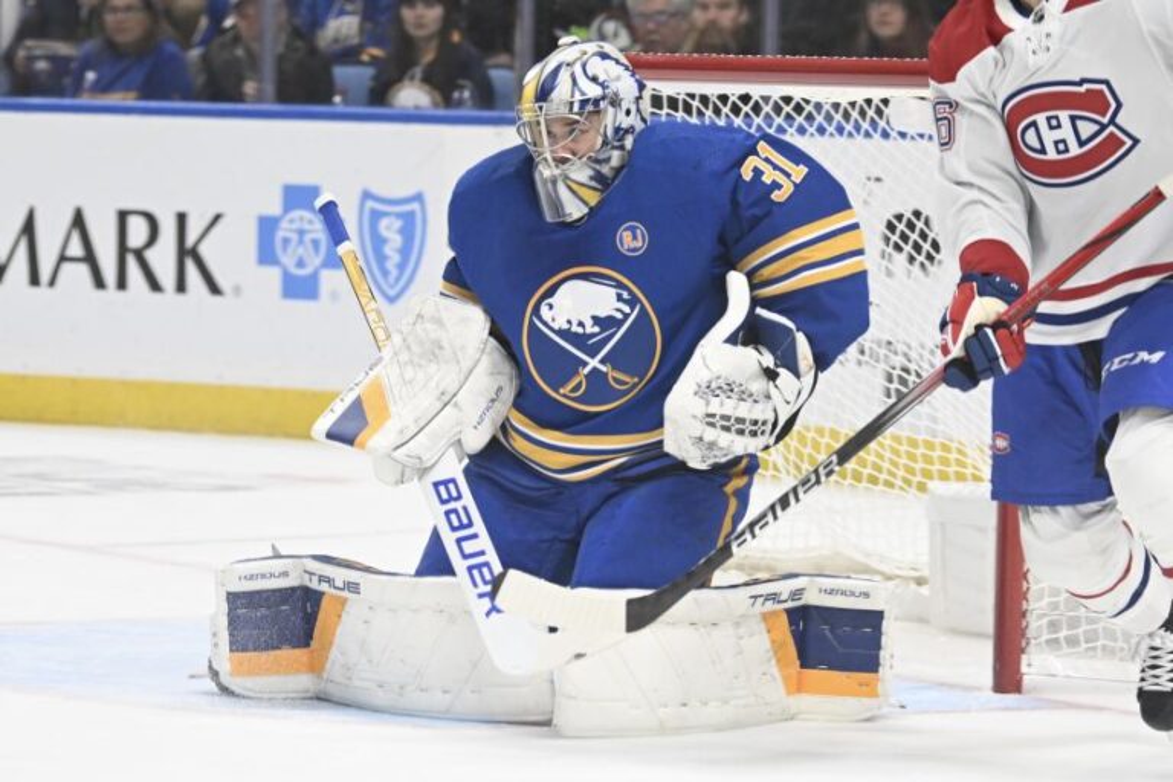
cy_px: 391
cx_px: 586
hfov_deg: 17.1
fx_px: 3910
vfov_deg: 11.4
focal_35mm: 120
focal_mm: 120
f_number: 3.2
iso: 3200
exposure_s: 1/2000
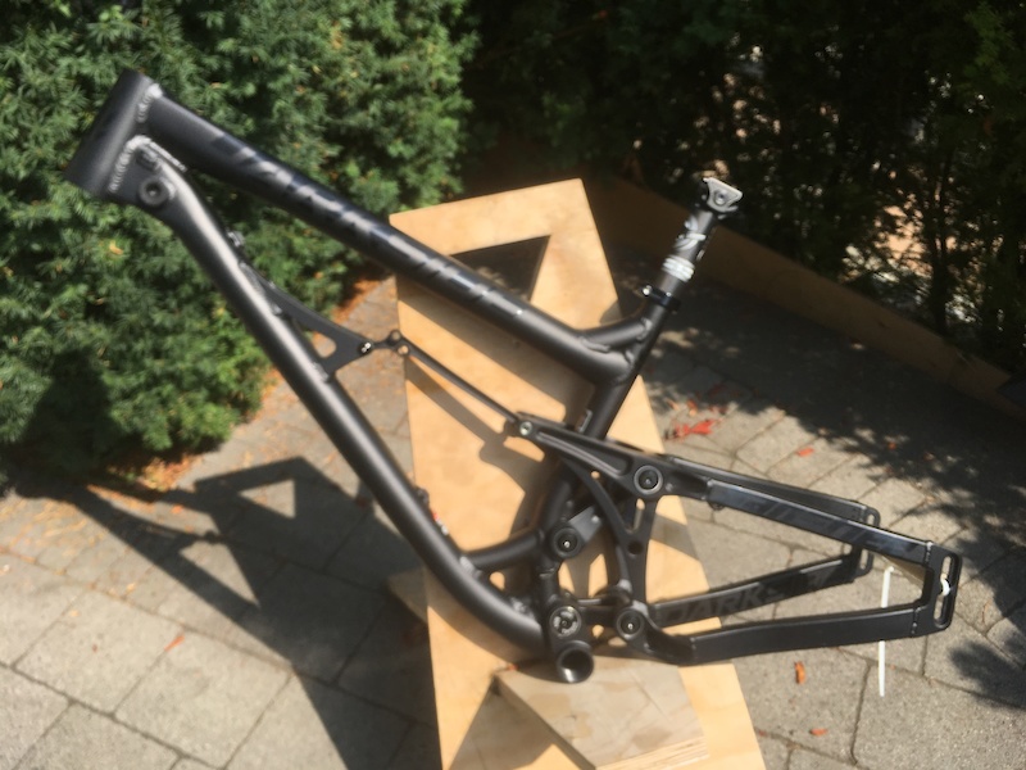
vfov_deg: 48.2
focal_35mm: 29
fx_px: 860
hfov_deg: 61.7
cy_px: 385
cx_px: 513
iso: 25
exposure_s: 1/1374
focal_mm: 4.15
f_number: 2.2
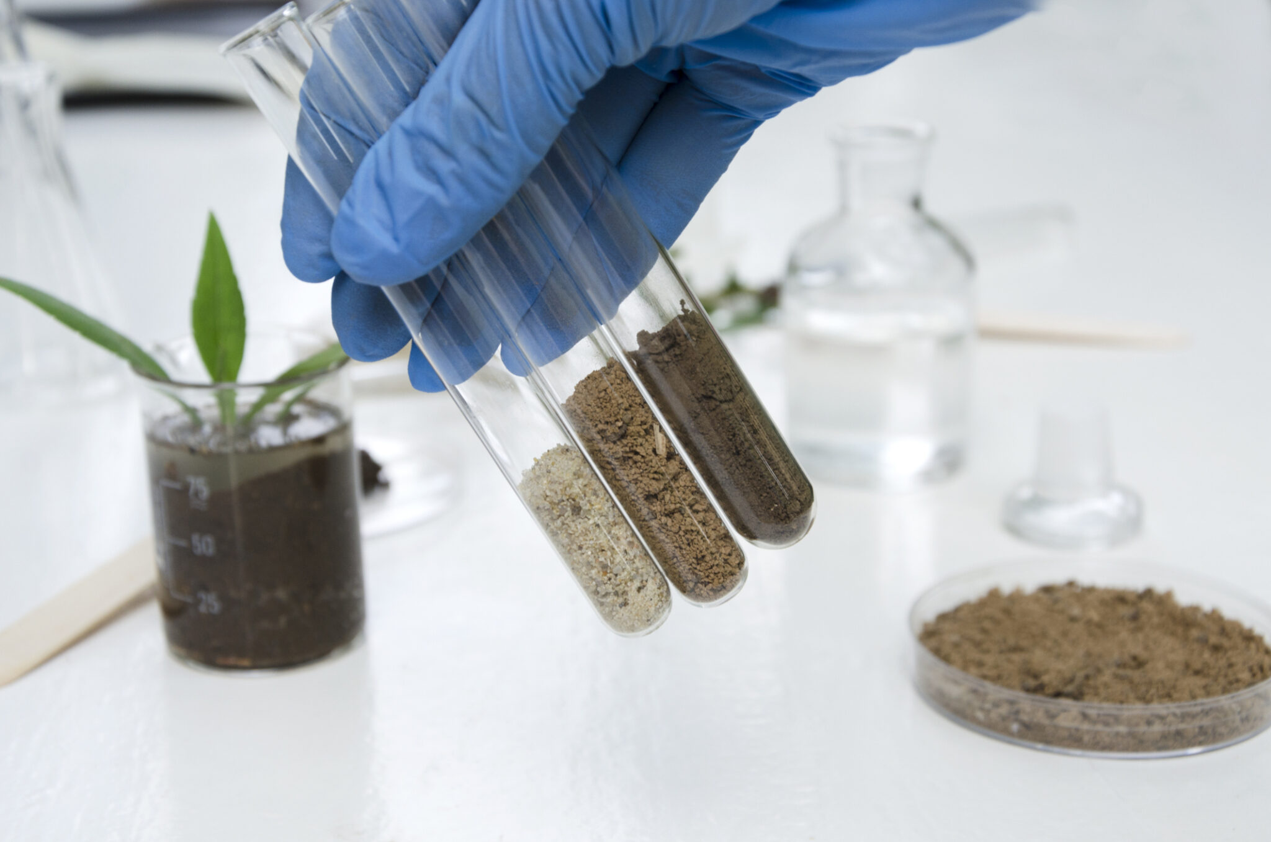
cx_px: 636
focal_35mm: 72
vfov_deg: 18.8
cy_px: 421
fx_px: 2537
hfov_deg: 28.1
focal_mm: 48
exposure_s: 1/50
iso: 160
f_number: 7.1
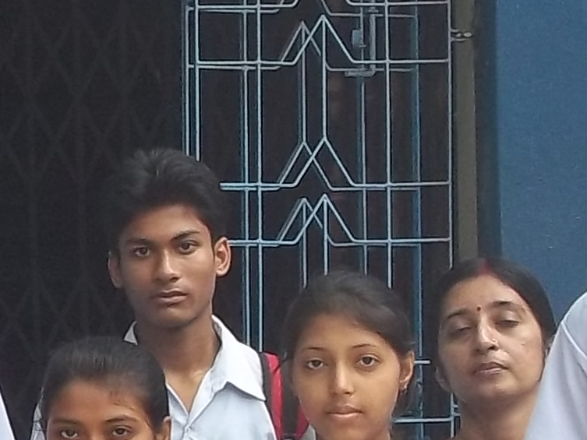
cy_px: 352
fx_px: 2883
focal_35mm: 170
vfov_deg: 8.7
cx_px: -207
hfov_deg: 11.3
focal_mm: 5.7
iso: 80
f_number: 2.9
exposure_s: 1/250
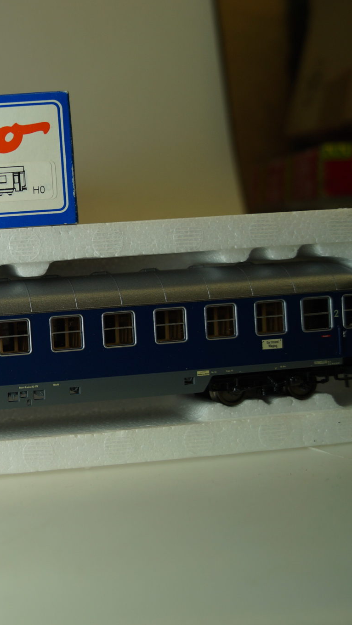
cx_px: -101
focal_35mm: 52
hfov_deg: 21.0
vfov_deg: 39.9
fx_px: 862
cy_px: 312
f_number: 4
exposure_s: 1/160
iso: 100
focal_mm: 22
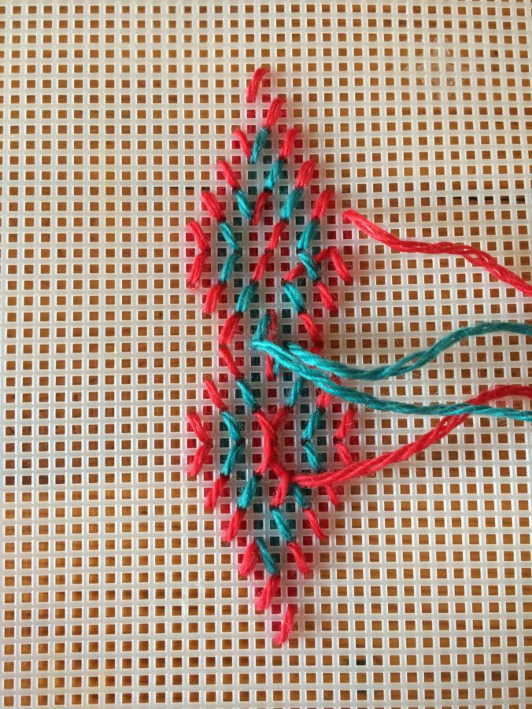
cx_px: 266
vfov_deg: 61.7
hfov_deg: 48.2
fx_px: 594
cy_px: 354
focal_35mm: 29
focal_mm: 4.15
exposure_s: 1/30
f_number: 2.2
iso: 200
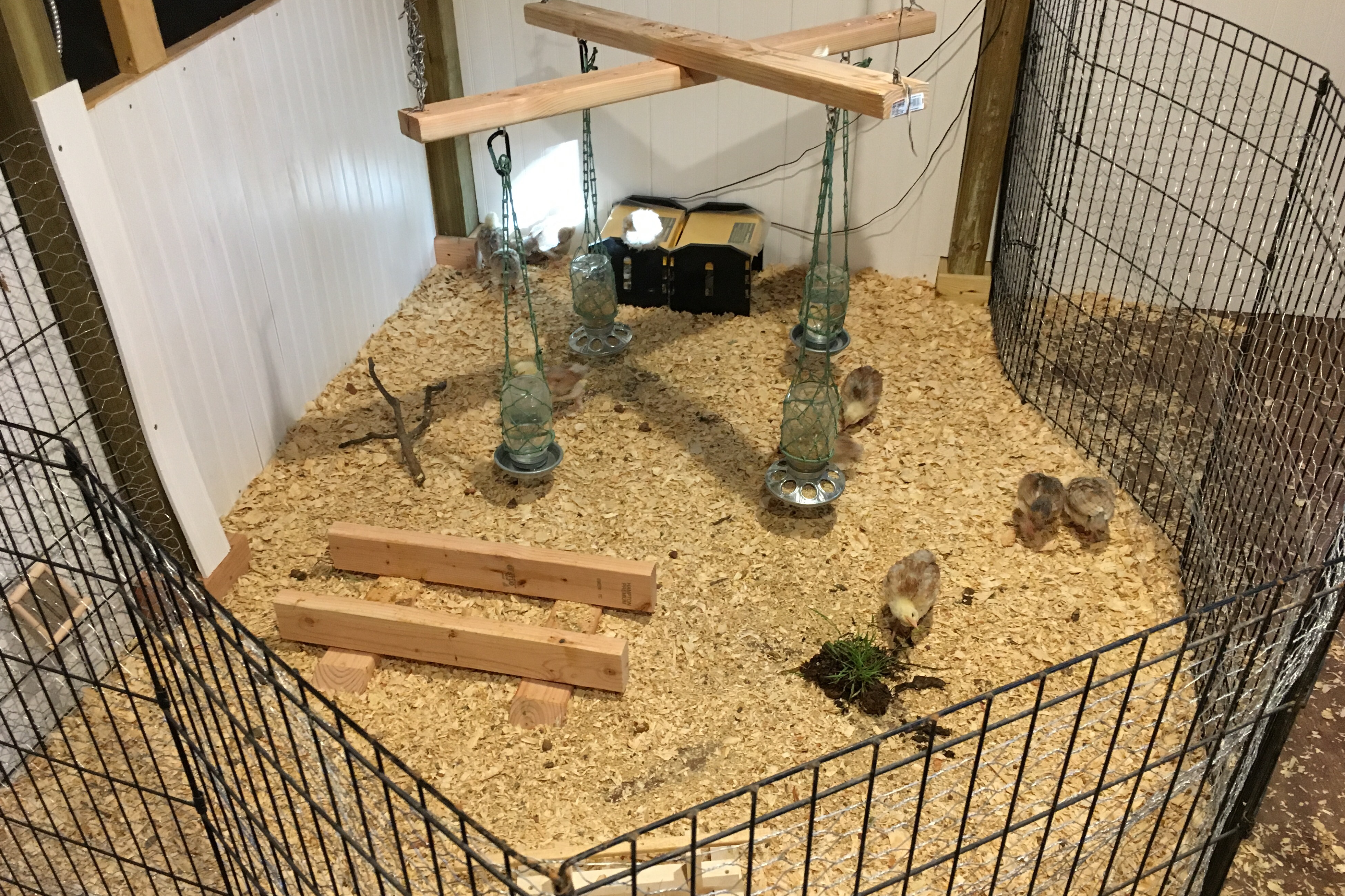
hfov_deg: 60.3
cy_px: 510
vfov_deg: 42.2
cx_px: 671
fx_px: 1158
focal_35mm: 31
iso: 200
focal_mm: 4.15
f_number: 2.2
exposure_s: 1/17
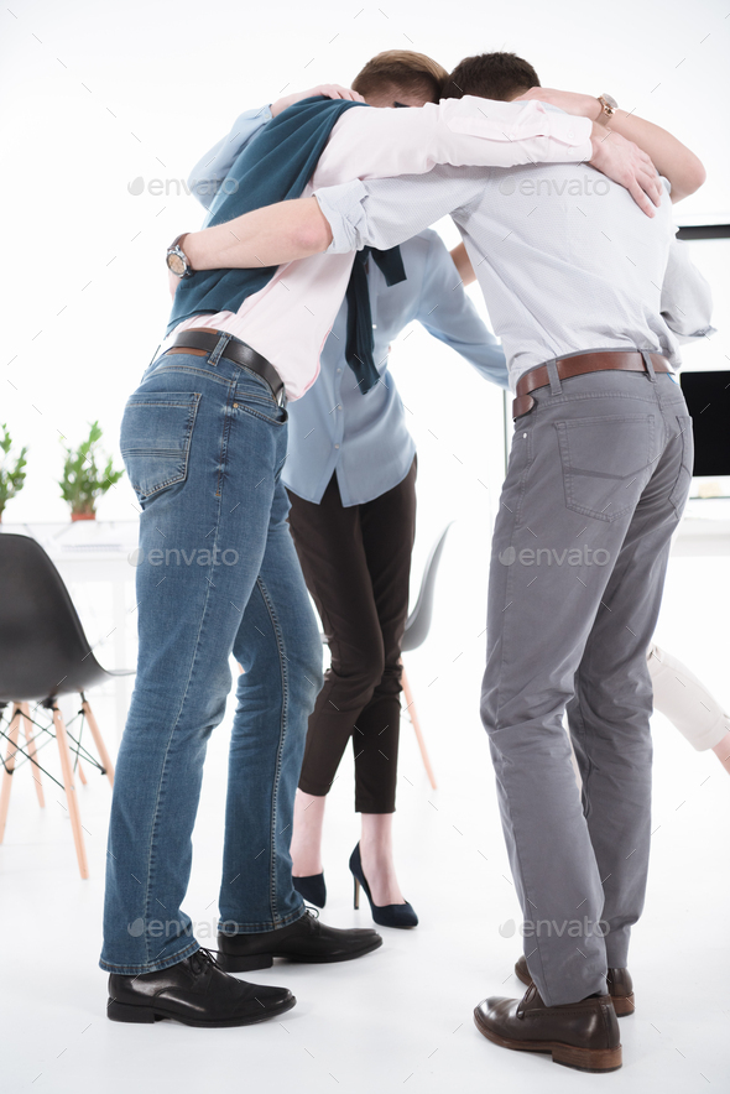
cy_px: 547
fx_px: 1671
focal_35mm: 55
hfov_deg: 24.6
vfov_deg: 36.2
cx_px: 365
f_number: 3.5
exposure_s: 1/125
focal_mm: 55
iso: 400
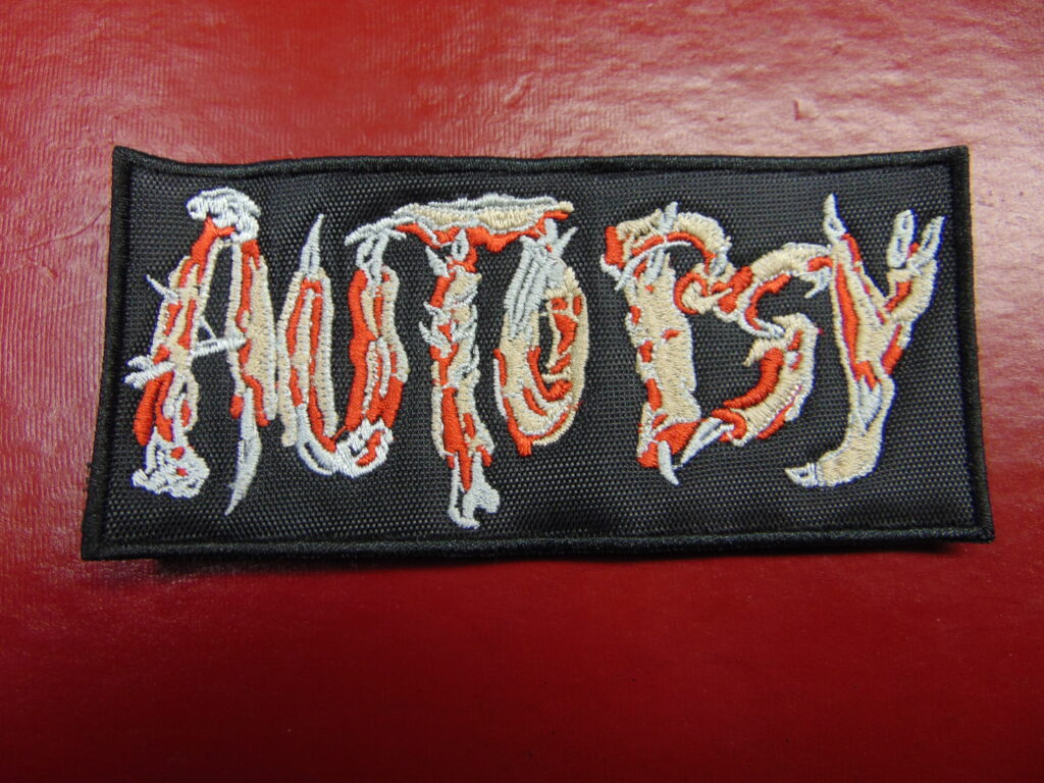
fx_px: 754
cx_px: 522
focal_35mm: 25
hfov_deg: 69.4
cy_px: 392
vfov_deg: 54.9
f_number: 3
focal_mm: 4.5
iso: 80
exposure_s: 1/30
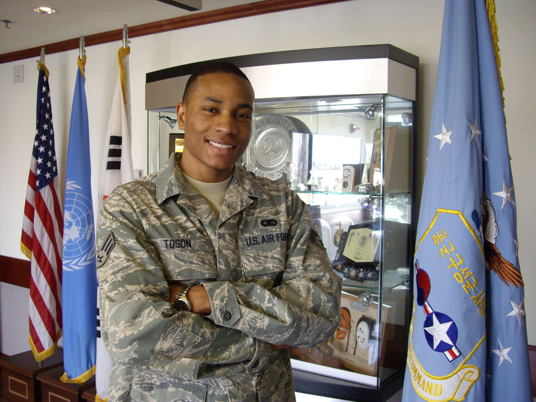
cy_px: 201
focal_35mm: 38
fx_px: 588
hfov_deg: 49.0
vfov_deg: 37.7
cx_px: 268
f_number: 2.8
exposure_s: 1/80
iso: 400
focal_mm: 7.9
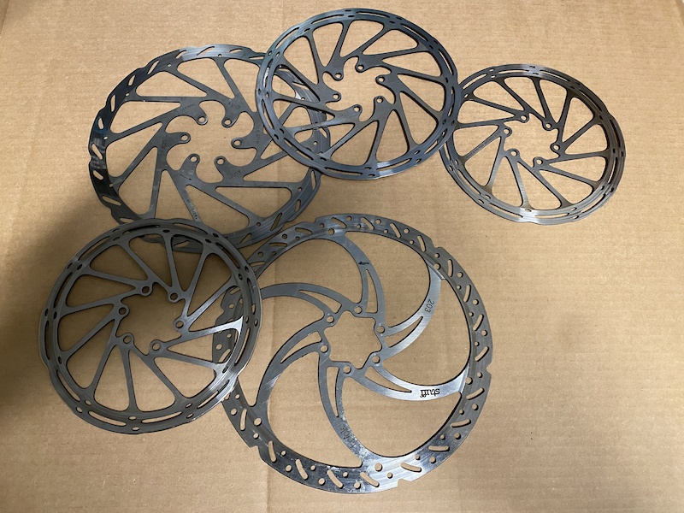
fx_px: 514
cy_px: 256
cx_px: 342
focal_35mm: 26
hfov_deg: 67.3
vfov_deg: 53.1
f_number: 1.8
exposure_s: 1/40
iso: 320
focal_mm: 4.25
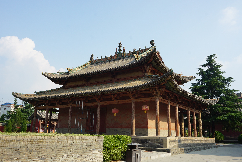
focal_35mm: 33
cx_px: 121
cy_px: 81
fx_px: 222
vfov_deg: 40.0
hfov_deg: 57.2
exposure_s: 1/100
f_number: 10
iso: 100
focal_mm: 22
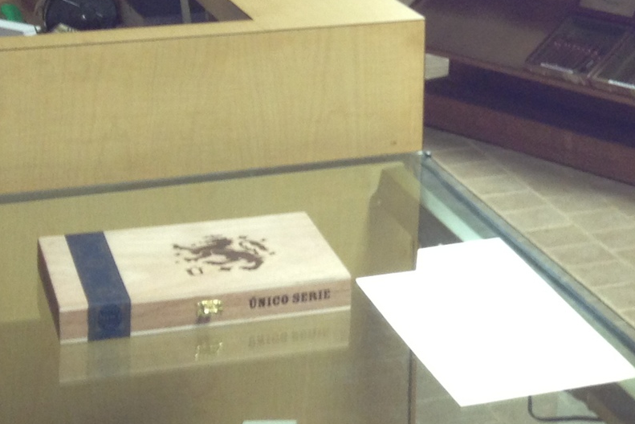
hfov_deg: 17.1
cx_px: 720
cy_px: -155
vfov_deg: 11.6
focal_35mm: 115
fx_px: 2029
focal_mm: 4.28
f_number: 2.4
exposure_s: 1/20
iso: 100
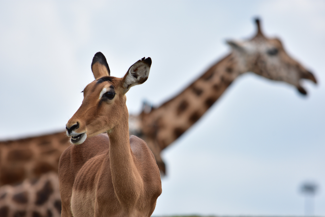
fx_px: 4072
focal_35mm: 451
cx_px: 163
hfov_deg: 4.6
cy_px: 108
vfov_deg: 3.0
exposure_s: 1/800
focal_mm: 300
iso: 320
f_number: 6.3
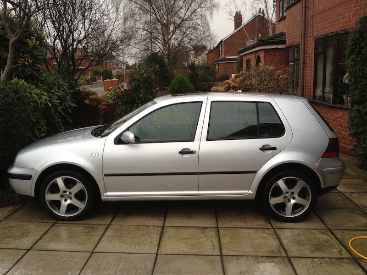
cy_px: 138
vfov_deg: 40.7
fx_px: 371
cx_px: 184
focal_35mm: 35
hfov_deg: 52.6
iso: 64
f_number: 2.4
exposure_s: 1/120
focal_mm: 4.28
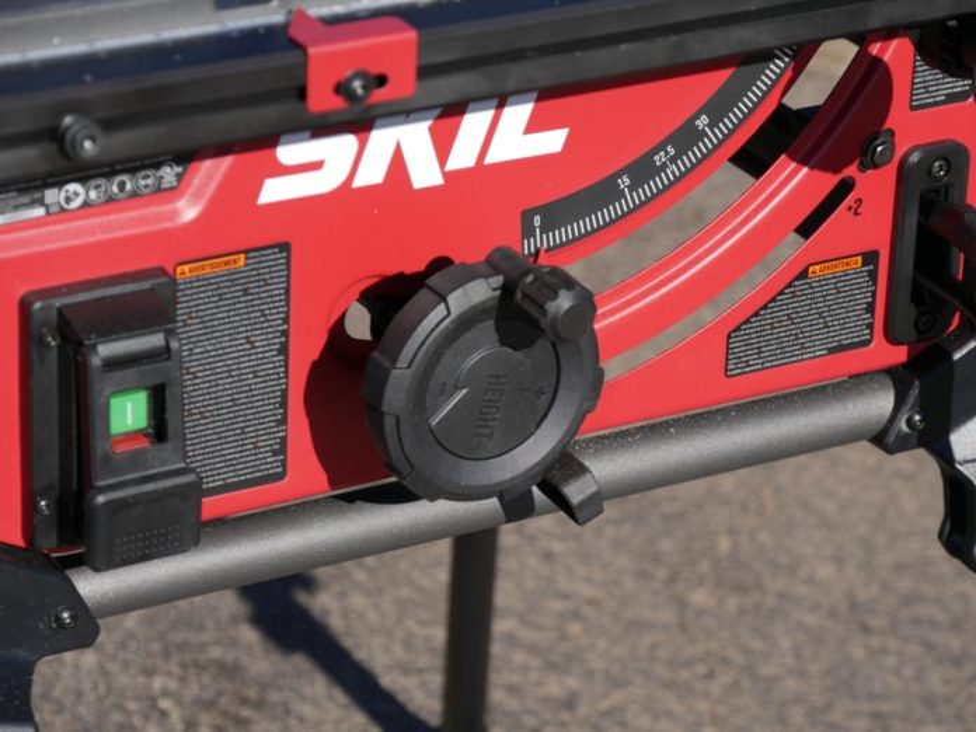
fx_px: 4116
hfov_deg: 13.5
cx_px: 488
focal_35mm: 146
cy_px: 366
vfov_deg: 10.2
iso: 200
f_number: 5.4
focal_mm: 73
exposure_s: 1/800
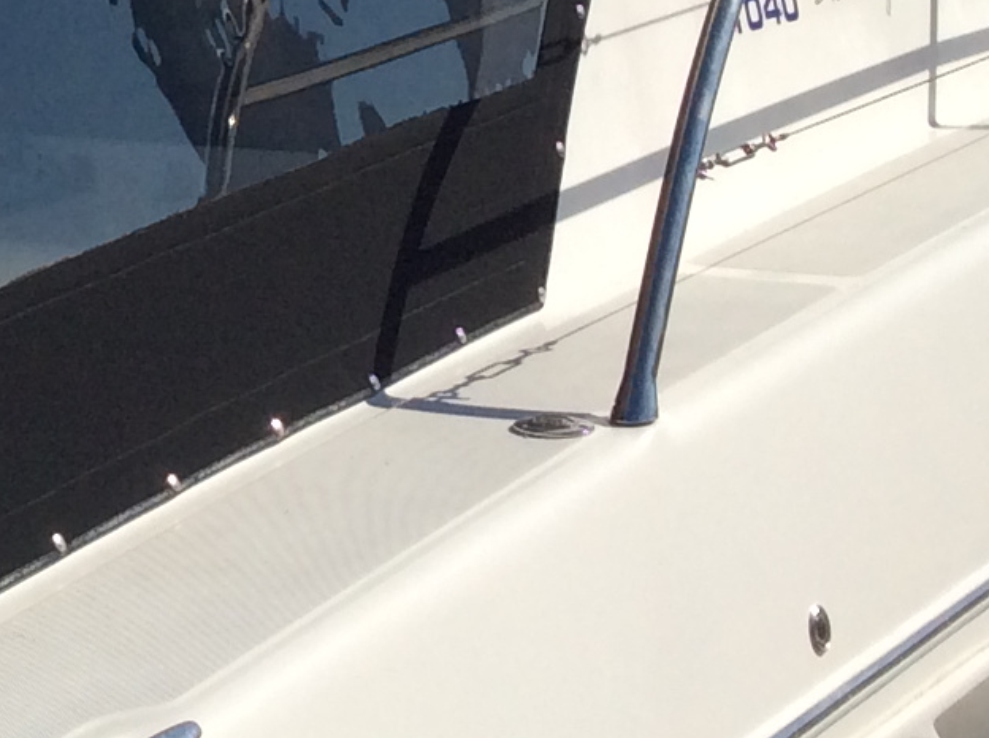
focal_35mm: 137
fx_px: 3908
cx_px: -369
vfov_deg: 10.5
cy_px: -283
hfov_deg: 13.8
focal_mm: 3.3
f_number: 2.4
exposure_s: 1/3367
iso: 32
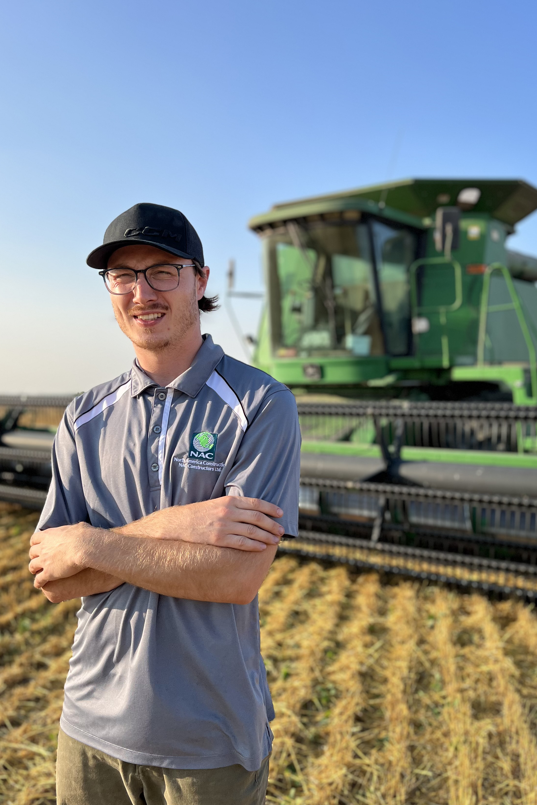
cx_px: 256
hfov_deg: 40.0
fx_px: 738
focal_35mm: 33
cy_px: 427
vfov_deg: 57.2
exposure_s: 1/2208
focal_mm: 5.7
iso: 50
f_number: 1.5
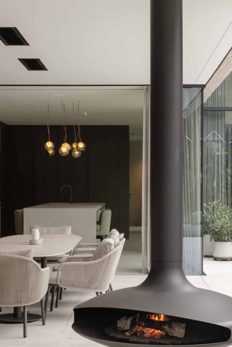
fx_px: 725
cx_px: 118
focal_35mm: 75
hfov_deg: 18.2
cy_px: 196
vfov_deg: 27.0
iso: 160
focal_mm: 29.2
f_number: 6.4
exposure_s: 1/10
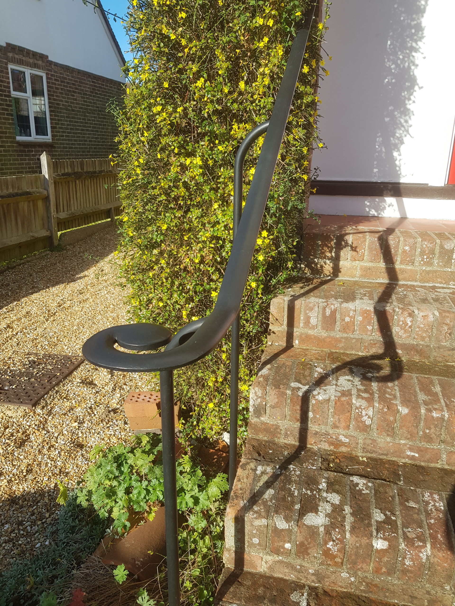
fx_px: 456
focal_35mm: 26
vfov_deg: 67.3
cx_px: 228
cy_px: 303
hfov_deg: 53.1
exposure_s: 1/1056
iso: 40
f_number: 1.7
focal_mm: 4.2
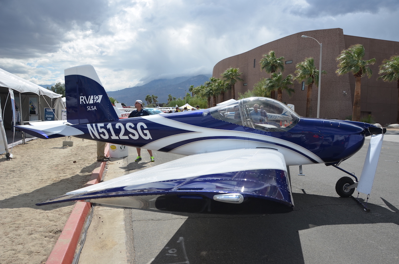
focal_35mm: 27
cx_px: 200
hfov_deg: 67.5
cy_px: 132
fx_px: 299
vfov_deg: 47.7
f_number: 9
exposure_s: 1/320
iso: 100
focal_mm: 18
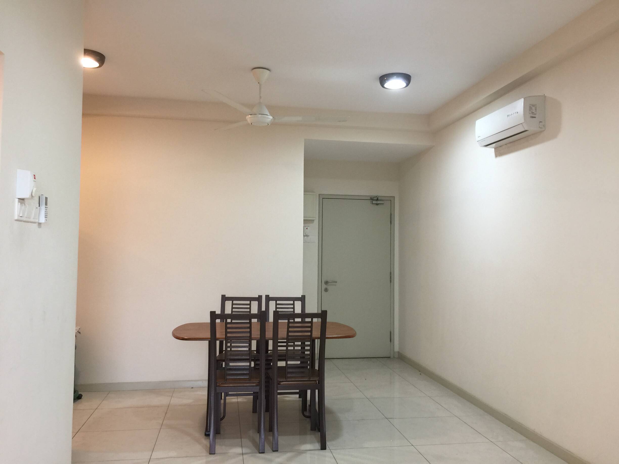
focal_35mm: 29
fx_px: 519
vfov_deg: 48.2
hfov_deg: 61.7
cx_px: 310
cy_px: 232
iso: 50
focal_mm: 4.15
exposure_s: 1/17
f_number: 2.2
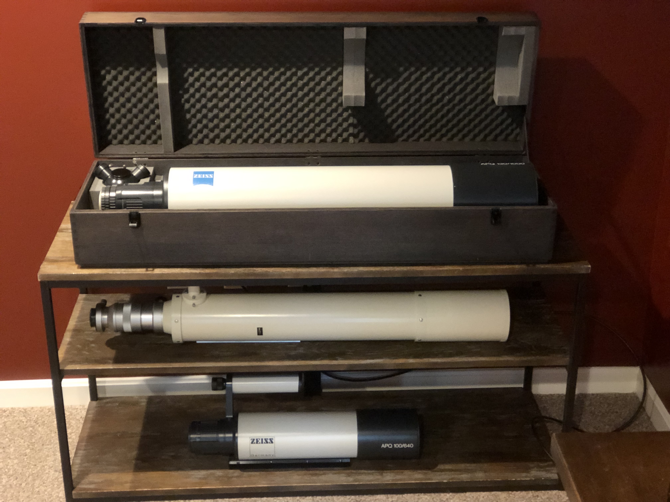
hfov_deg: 33.8
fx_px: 1103
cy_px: 251
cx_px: 335
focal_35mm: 57
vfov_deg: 25.7
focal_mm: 6.6
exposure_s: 1/30
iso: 1250
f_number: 2.8
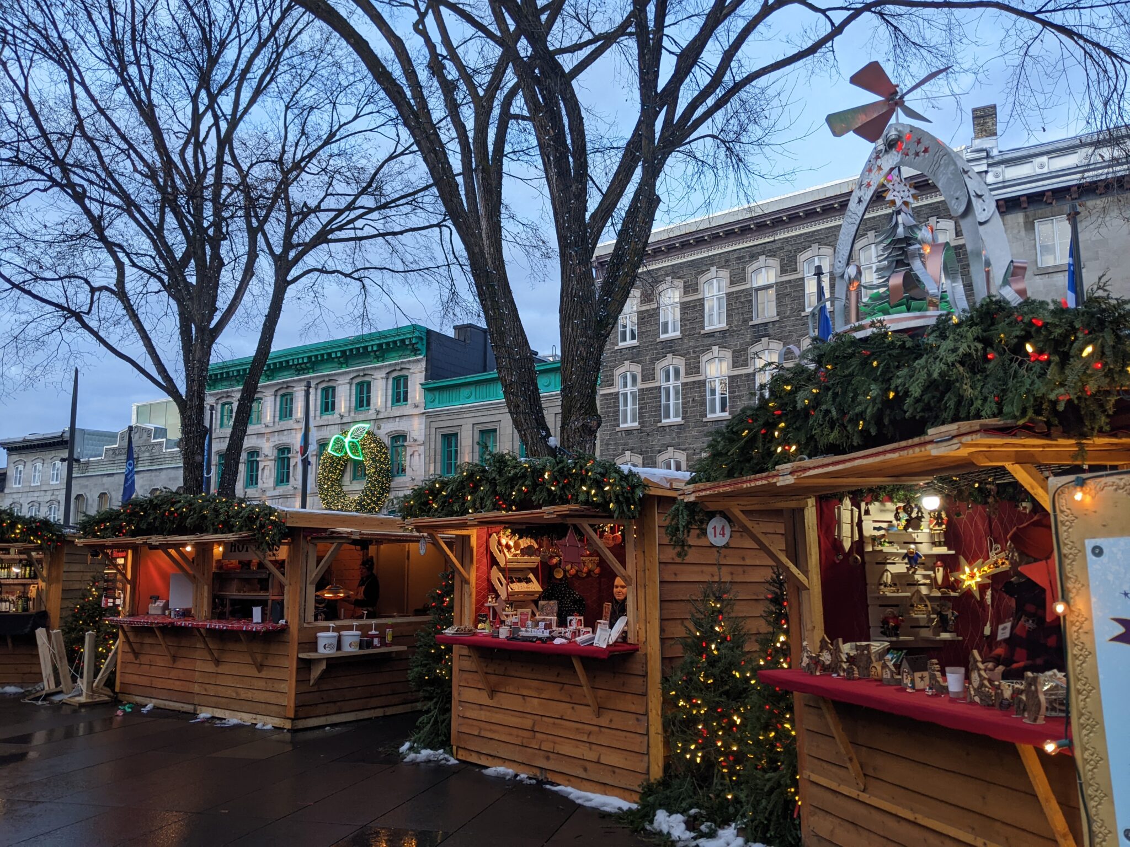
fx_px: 881
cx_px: 565
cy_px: 424
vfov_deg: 51.4
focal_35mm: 27
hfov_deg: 65.3
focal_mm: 4.44
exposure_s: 1/120
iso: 71
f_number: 1.8
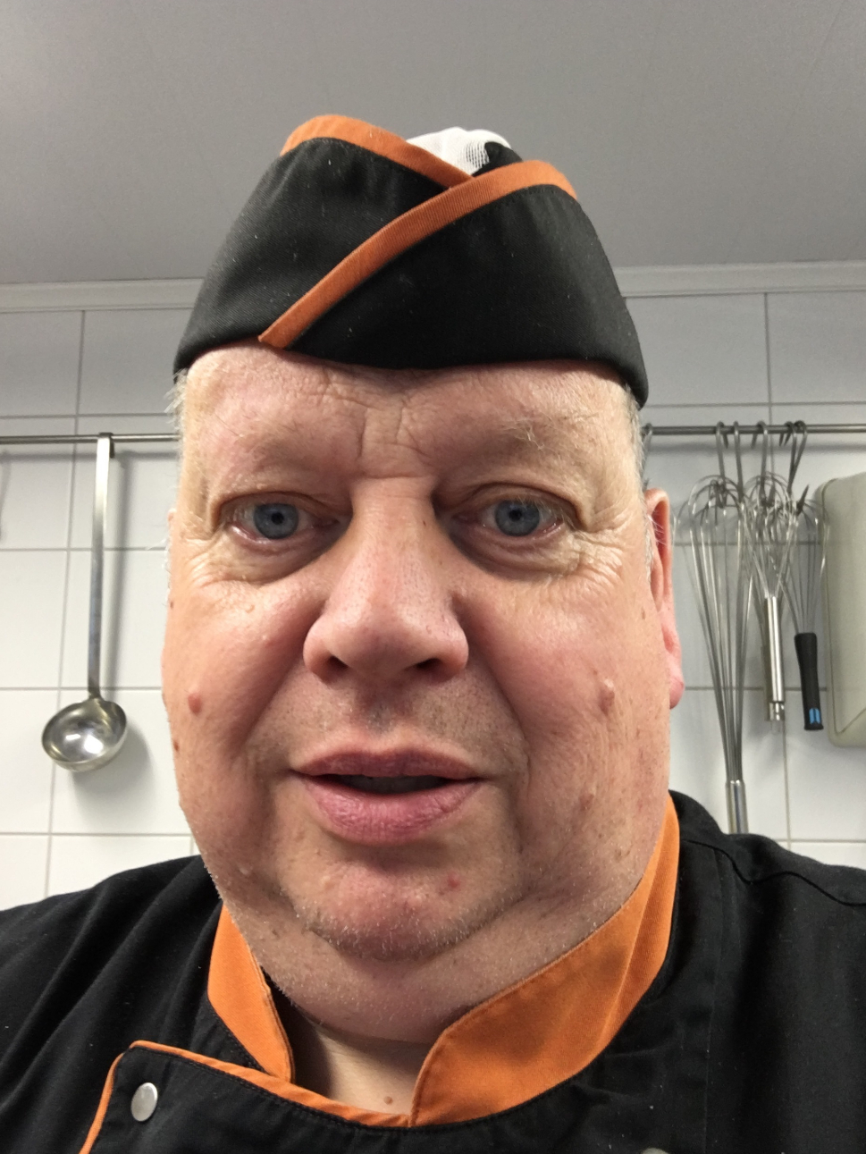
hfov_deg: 44.2
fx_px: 1067
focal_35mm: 32
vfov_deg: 56.8
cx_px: 441
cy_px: 594
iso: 32
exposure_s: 1/17
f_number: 2.2
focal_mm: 2.65
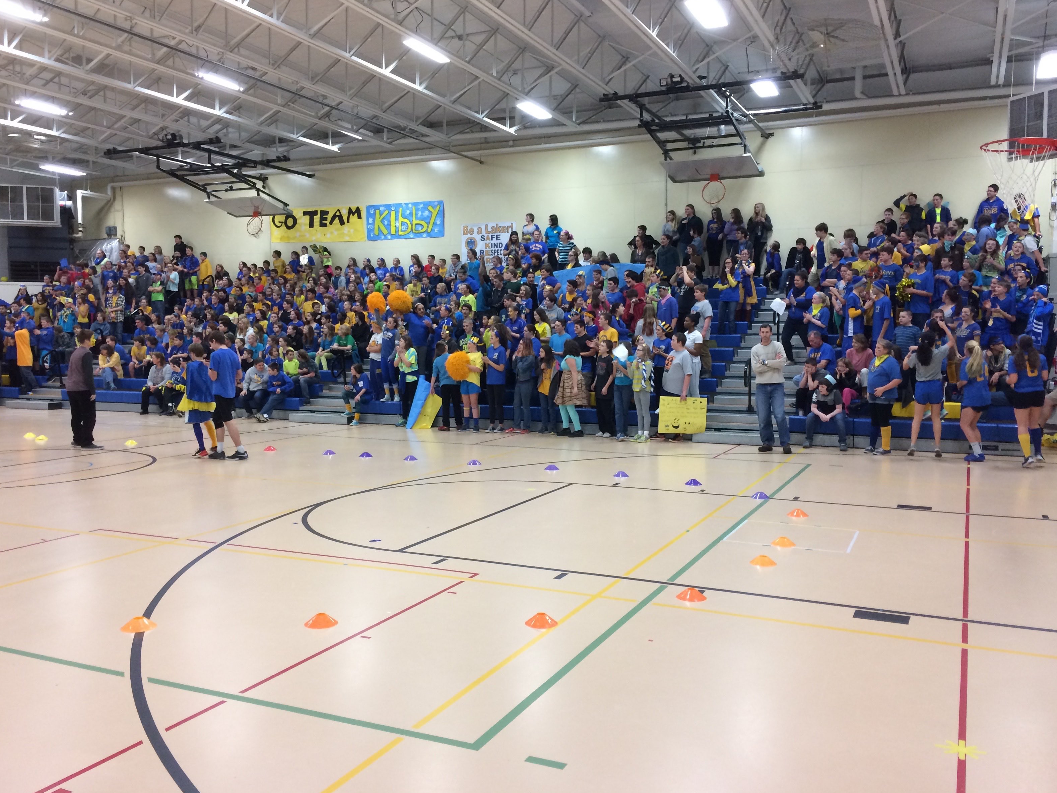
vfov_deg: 46.8
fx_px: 916
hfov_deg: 60.0
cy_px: 396
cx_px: 528
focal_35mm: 30
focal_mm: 4.15
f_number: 2.2
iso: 125
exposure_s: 1/30
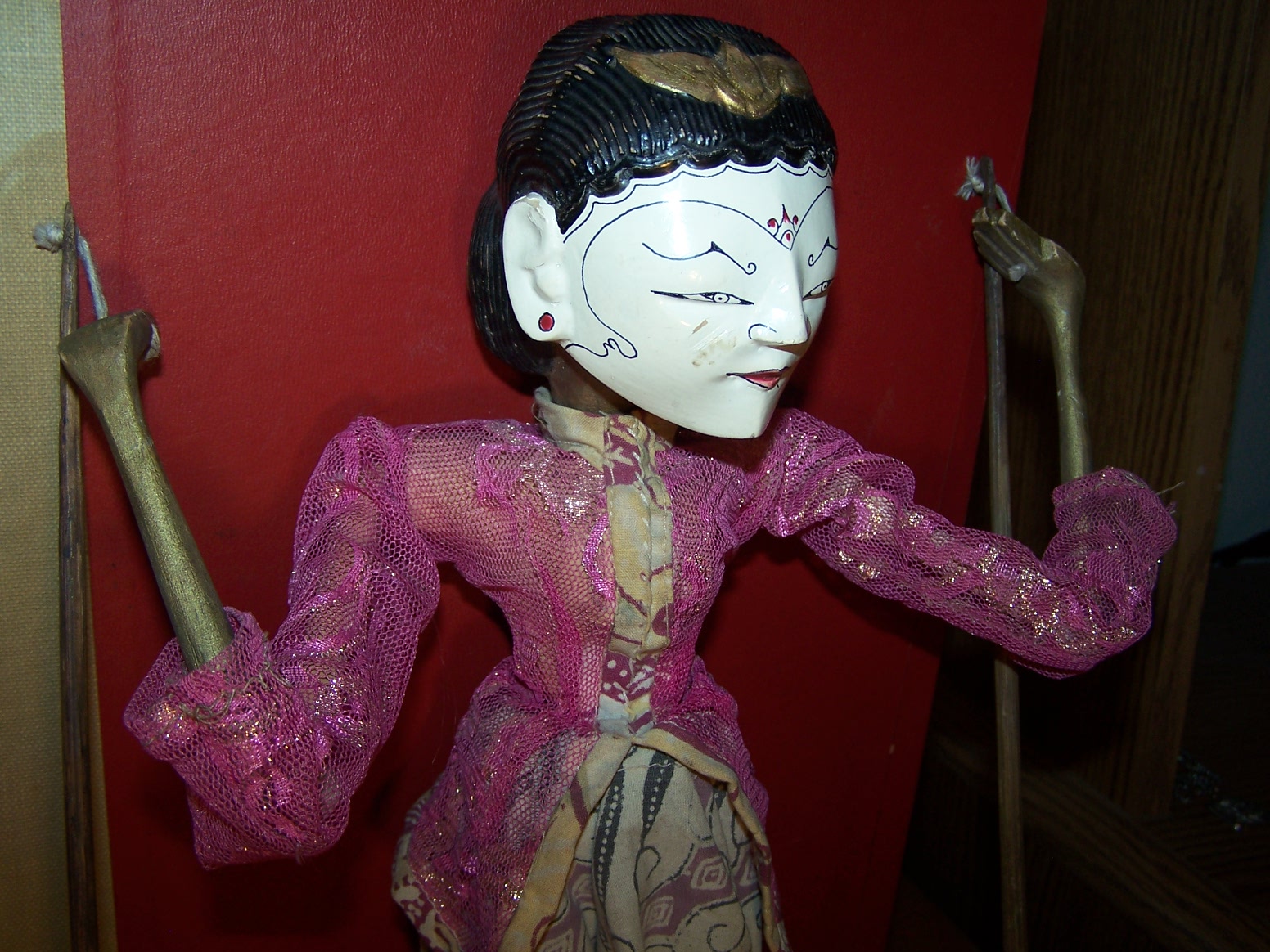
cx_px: 635
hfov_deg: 49.0
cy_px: 476
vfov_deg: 37.7
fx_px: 1394
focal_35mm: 38
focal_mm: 6.3
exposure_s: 1/60
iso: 80
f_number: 2.8
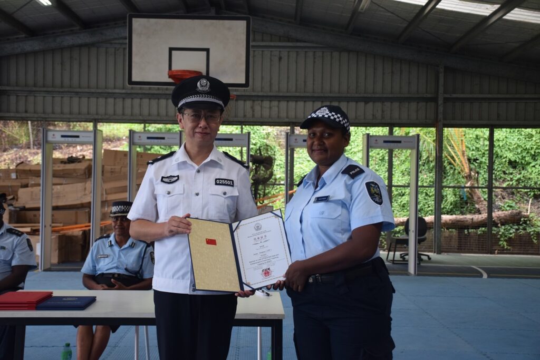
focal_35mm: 51
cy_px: 180
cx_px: 270
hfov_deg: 38.9
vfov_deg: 26.5
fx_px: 765
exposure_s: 1/60
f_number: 4.2
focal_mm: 34
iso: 450
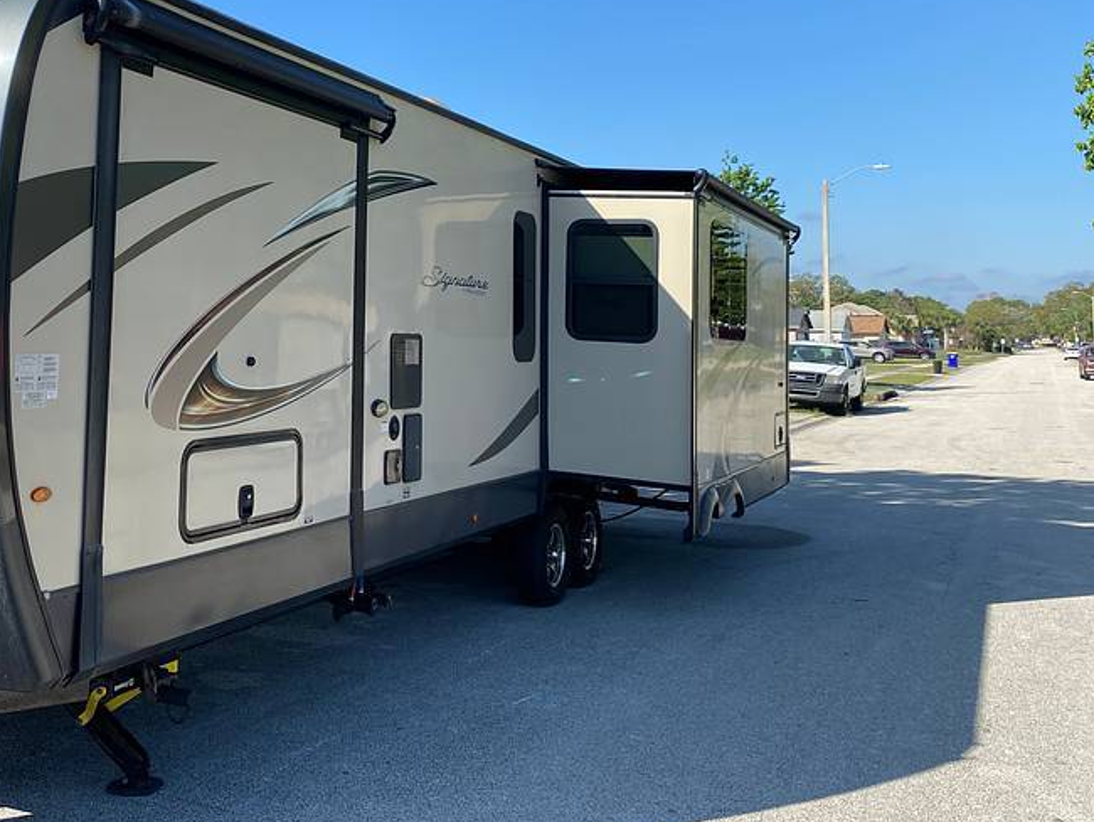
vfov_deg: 35.2
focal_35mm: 40
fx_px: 1265
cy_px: 204
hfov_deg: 45.1
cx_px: 269
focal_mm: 4.25
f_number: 1.8
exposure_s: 1/1996
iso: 32
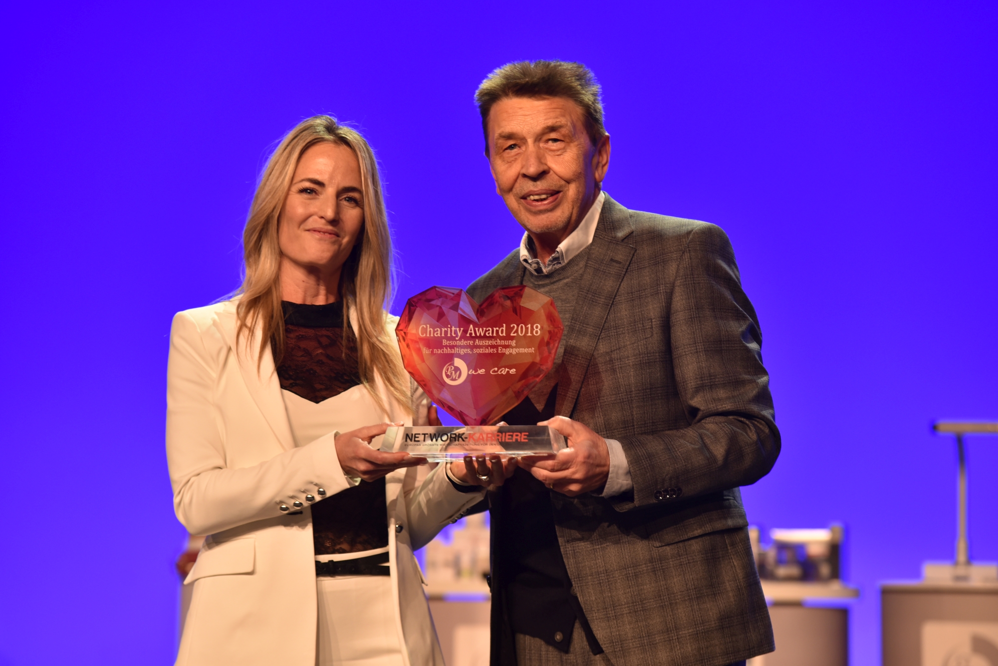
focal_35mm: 120
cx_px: 499
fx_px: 3328
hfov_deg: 17.1
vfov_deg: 11.4
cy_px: 333
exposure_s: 1/125
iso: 640
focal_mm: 120
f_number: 4
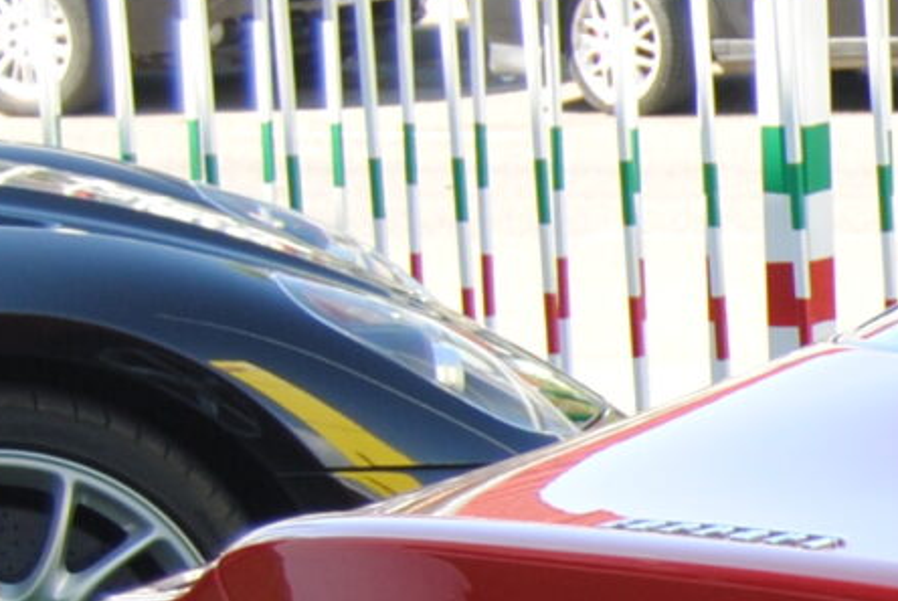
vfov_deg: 5.6
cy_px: 862
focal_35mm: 242
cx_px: 2332
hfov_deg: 7.8
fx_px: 6042
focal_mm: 28
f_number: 5.6
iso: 140
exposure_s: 1/125
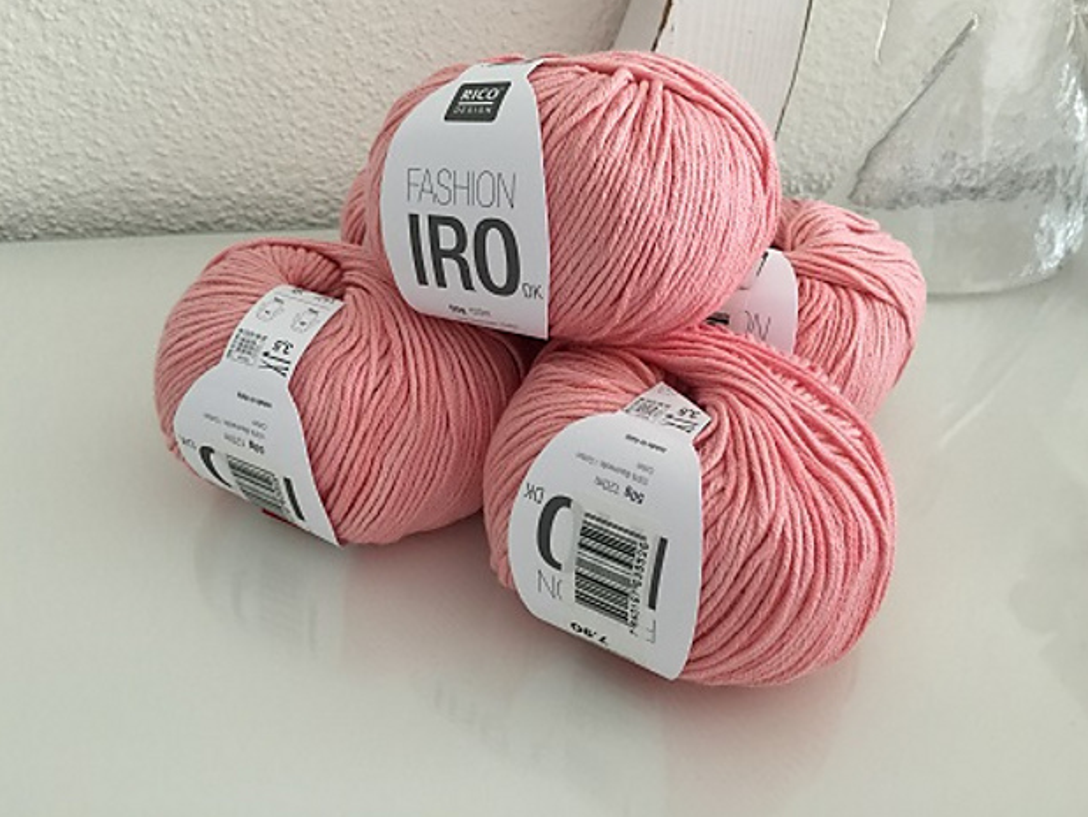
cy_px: 398
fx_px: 943
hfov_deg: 59.9
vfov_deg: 46.8
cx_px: 543
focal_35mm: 30
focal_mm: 4.15
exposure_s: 1/17
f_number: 2.2
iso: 80
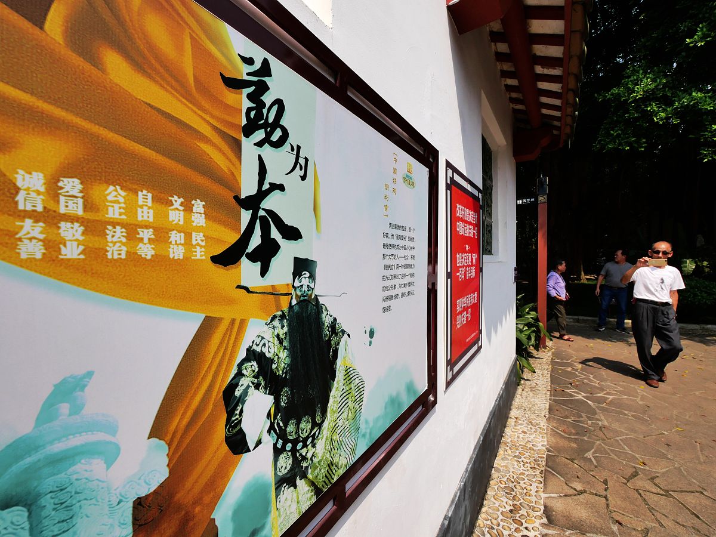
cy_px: 268
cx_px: 358
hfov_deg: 102.1
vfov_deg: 85.7
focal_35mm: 14
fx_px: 290
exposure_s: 1/640
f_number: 9
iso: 200
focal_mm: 7
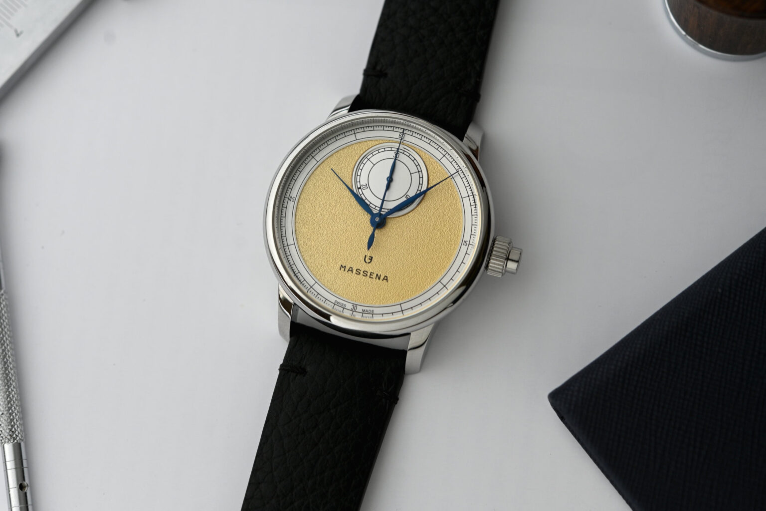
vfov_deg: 22.6
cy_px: 256
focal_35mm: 60
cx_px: 383
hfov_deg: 33.4
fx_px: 1277
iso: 400
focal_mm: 60
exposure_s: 1/60
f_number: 6.3
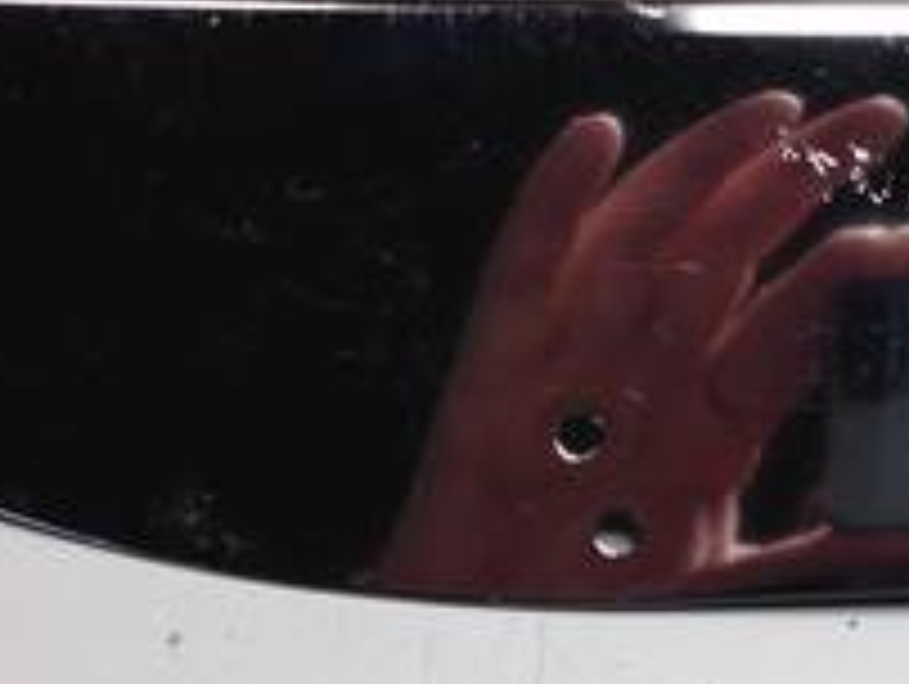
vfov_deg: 15.1
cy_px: 356
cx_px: 814
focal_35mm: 98
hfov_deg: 19.6
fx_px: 2576
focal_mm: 4.12
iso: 64
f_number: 2.4
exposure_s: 1/40
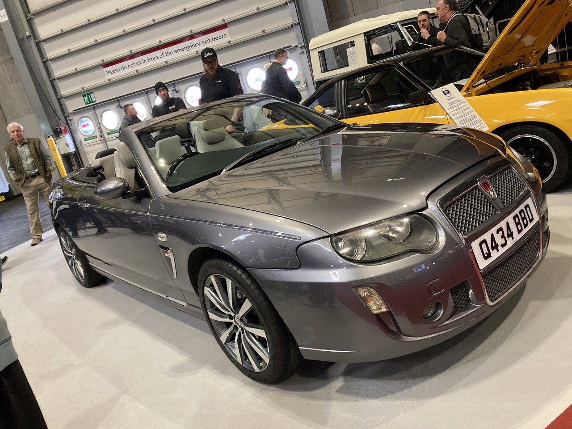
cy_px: 214
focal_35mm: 28
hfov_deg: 63.4
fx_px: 463
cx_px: 286
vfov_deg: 49.7
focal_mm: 3.99
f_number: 1.8
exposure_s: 1/33
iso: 250
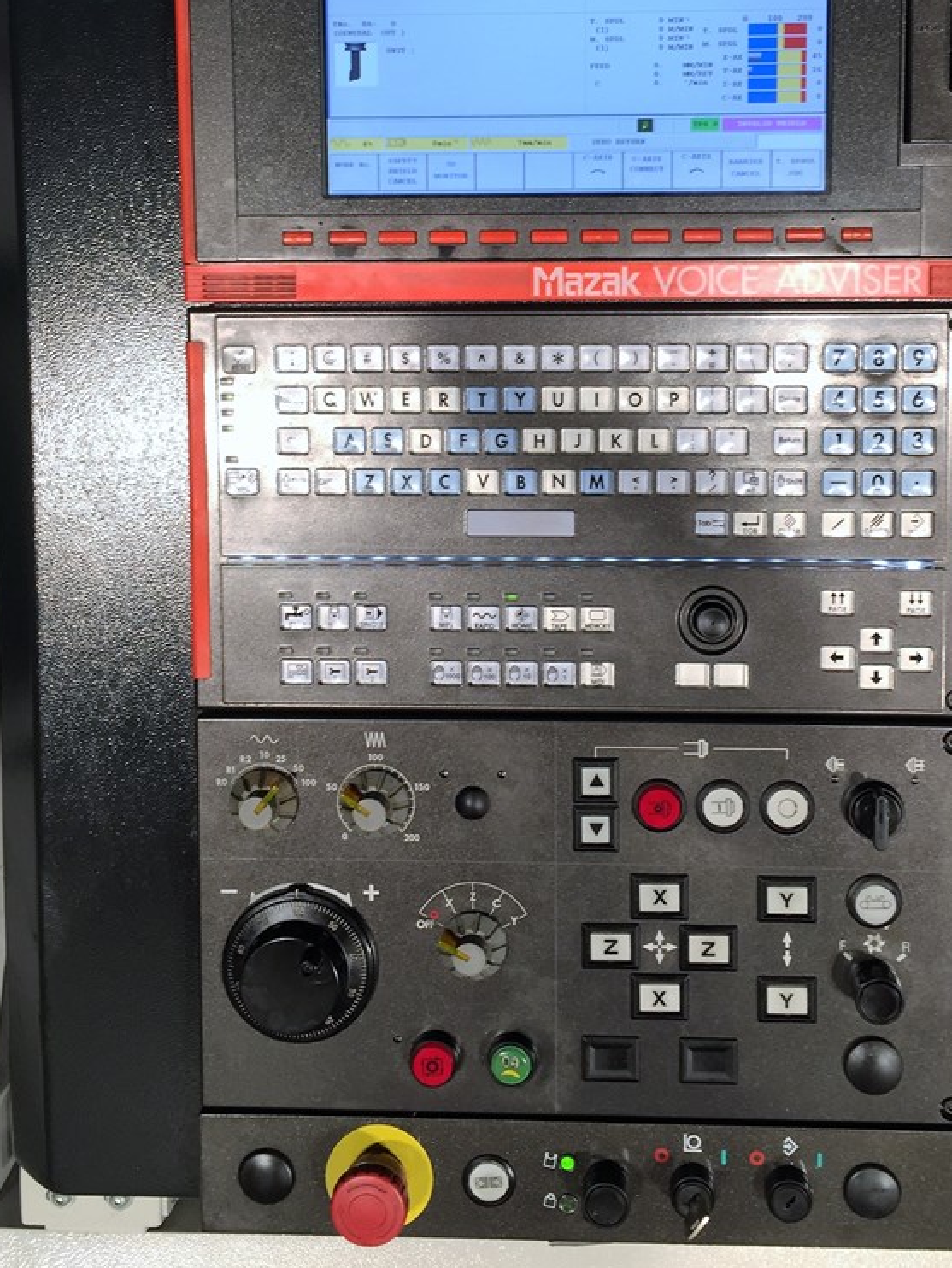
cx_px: 554
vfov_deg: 45.9
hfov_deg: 35.9
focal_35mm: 40
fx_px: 1466
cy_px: 400
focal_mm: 4.15
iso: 32
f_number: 2.2
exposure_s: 1/33
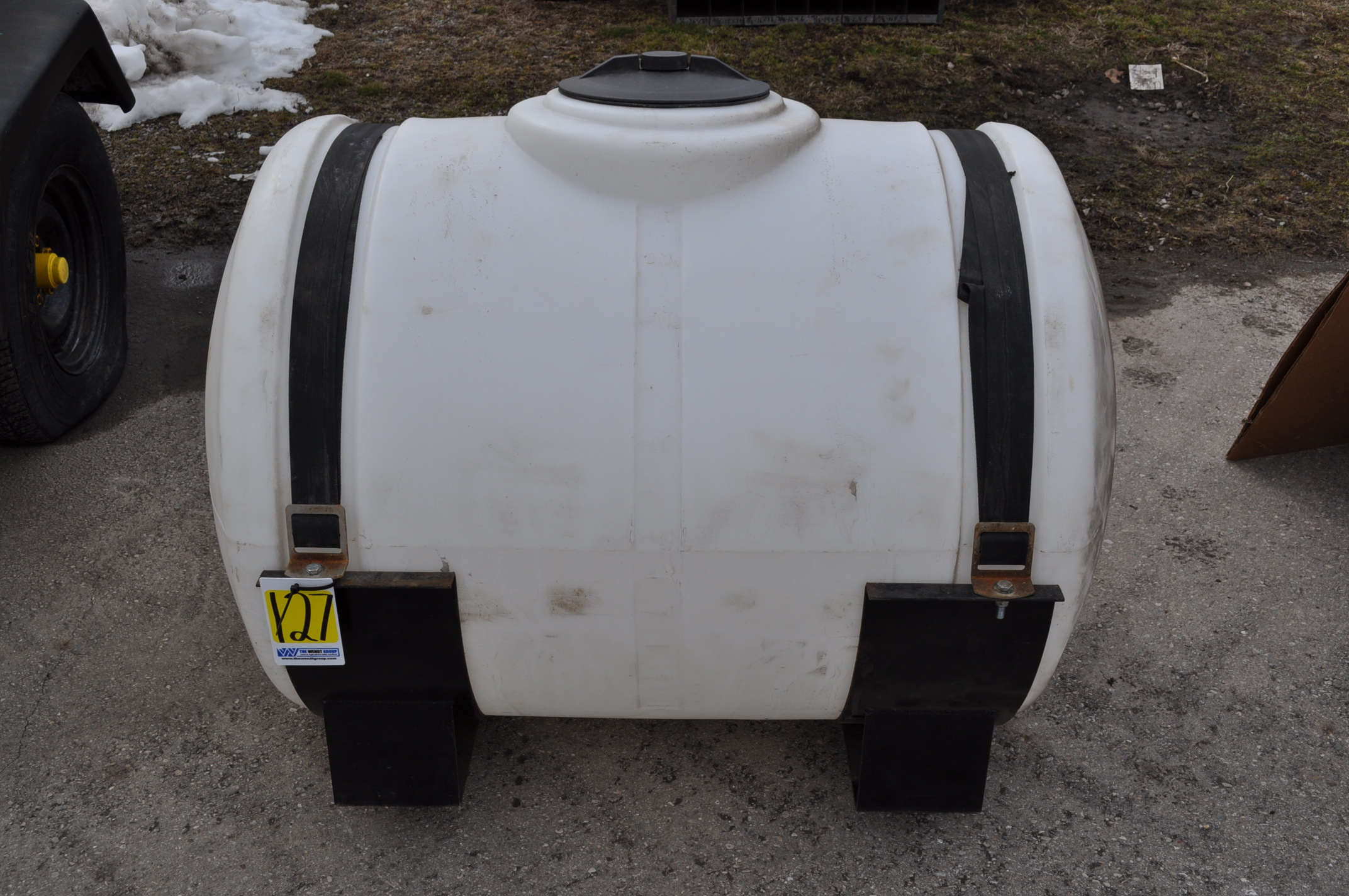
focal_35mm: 39
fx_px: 1460
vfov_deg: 34.1
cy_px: 448
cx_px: 674
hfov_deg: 49.6
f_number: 10
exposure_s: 1/400
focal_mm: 26
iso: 200
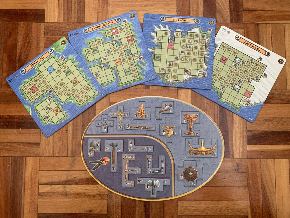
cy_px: 109
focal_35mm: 26
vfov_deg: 53.1
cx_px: 145
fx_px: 218
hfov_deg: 67.3
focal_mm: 4.25
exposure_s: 1/102
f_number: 1.8
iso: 100
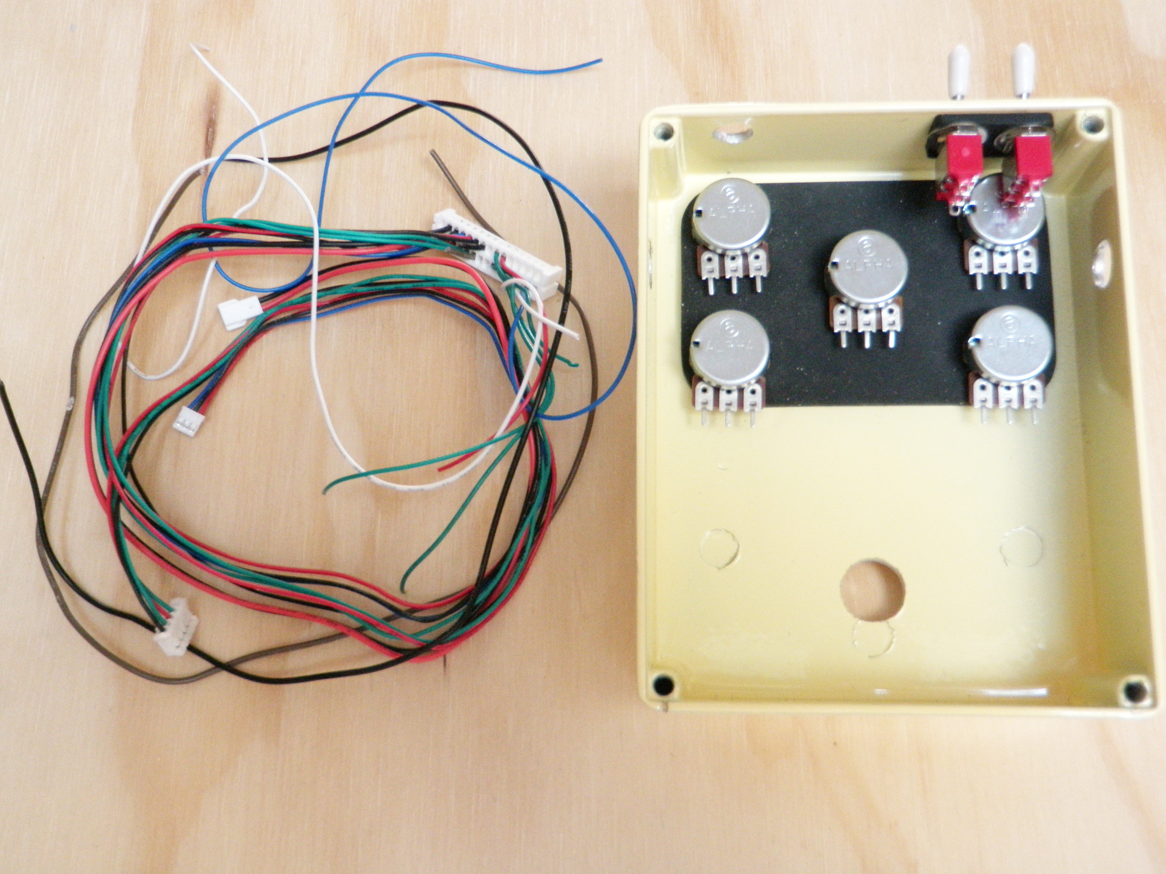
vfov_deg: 39.7
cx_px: 583
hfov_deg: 51.4
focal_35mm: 36
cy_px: 437
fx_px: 1213
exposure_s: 1/20
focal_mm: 6.53
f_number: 4.1
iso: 200
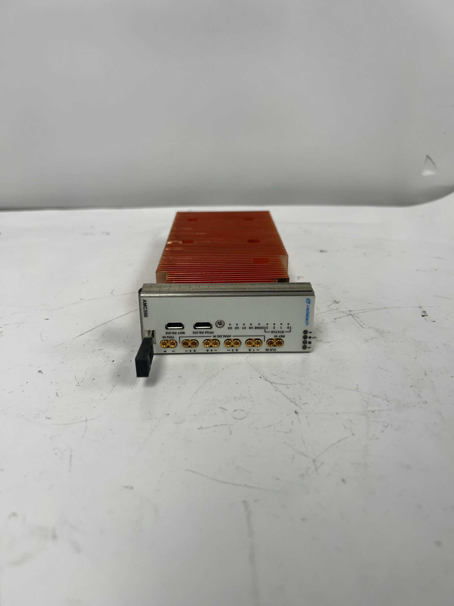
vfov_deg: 67.3
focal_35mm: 26
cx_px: 227
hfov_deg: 53.1
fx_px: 455
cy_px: 303
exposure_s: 1/136
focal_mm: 5.7
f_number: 1.5
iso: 32
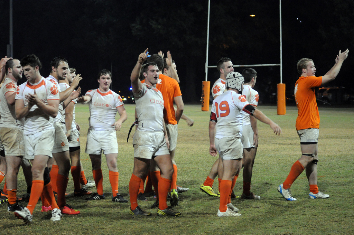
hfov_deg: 19.5
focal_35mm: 105
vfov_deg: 13.0
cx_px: 177
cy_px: 118
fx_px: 1031
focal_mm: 70
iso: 2500
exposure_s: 1/160
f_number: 4
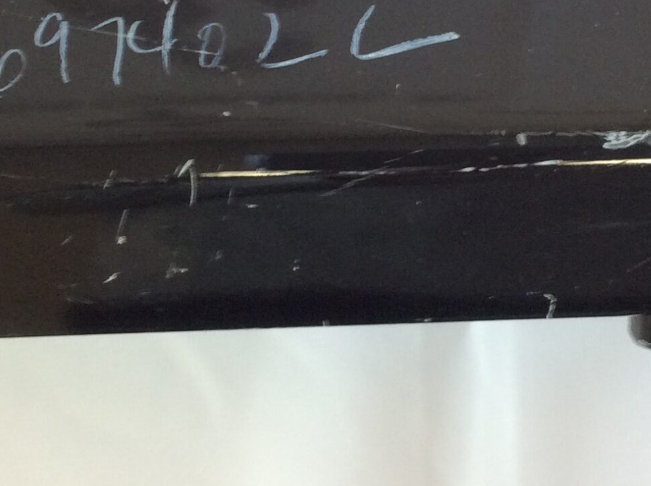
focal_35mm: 85
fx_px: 1596
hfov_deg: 23.1
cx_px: 312
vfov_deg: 17.1
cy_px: 78
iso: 100
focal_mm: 3.3
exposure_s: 1/24
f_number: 2.4
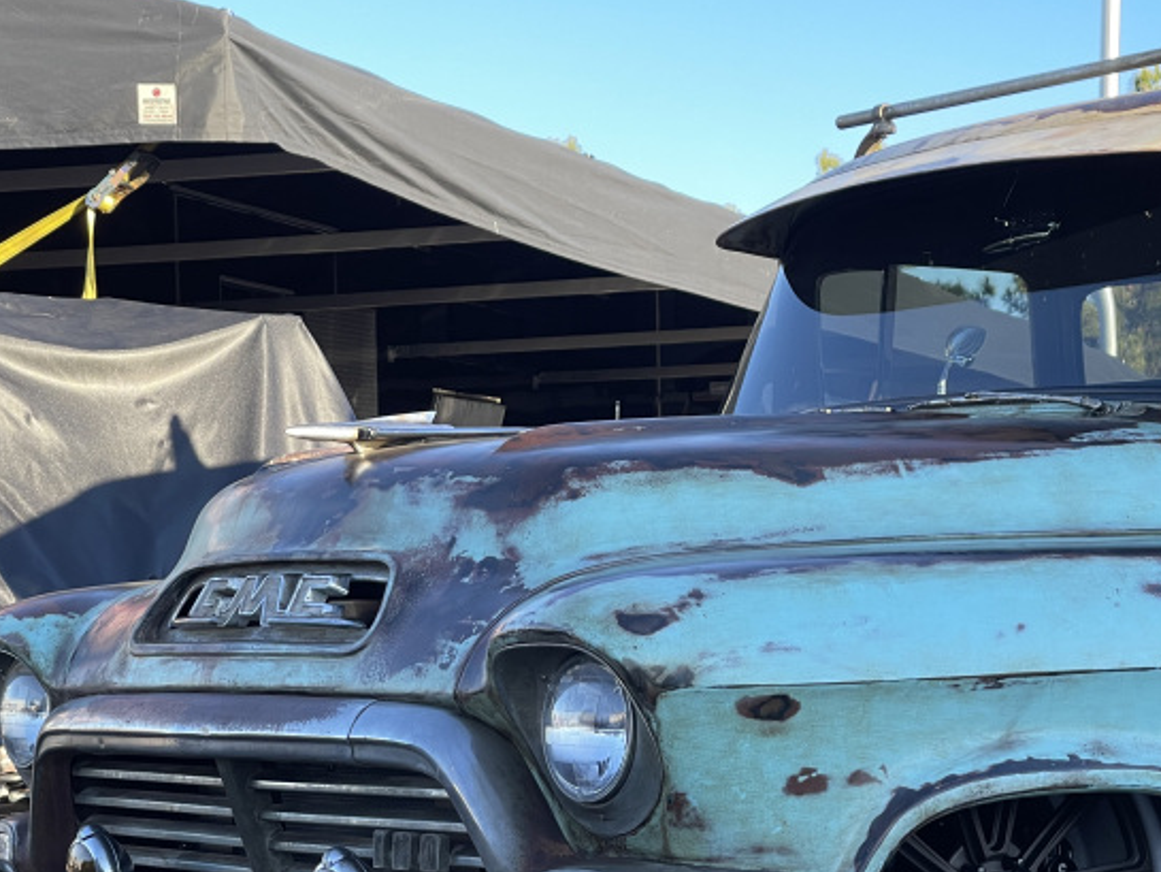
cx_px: 694
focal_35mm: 94
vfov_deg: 15.7
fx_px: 3153
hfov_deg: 20.8
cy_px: 576
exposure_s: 1/328
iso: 20
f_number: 2.2
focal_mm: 7.5
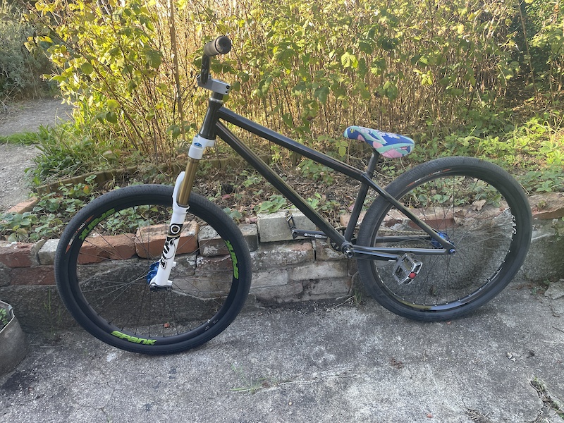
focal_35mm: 26
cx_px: 282
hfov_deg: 67.3
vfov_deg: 53.1
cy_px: 212
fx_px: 424
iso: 32
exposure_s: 1/121
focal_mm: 4.2
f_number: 1.6
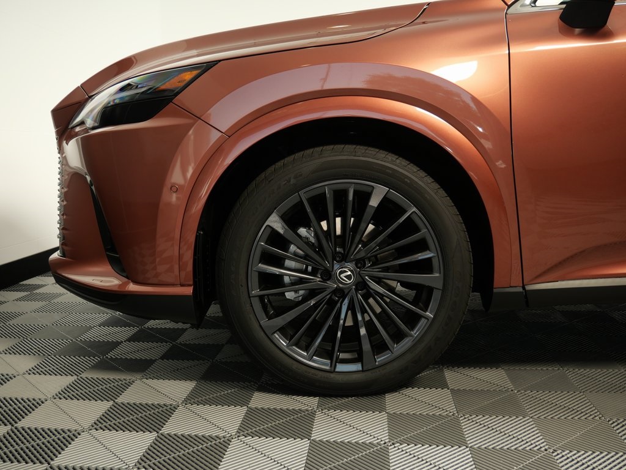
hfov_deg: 51.4
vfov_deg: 39.7
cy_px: 235
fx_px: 651
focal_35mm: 36
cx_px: 313
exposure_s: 1/250
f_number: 4.5
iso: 250
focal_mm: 18
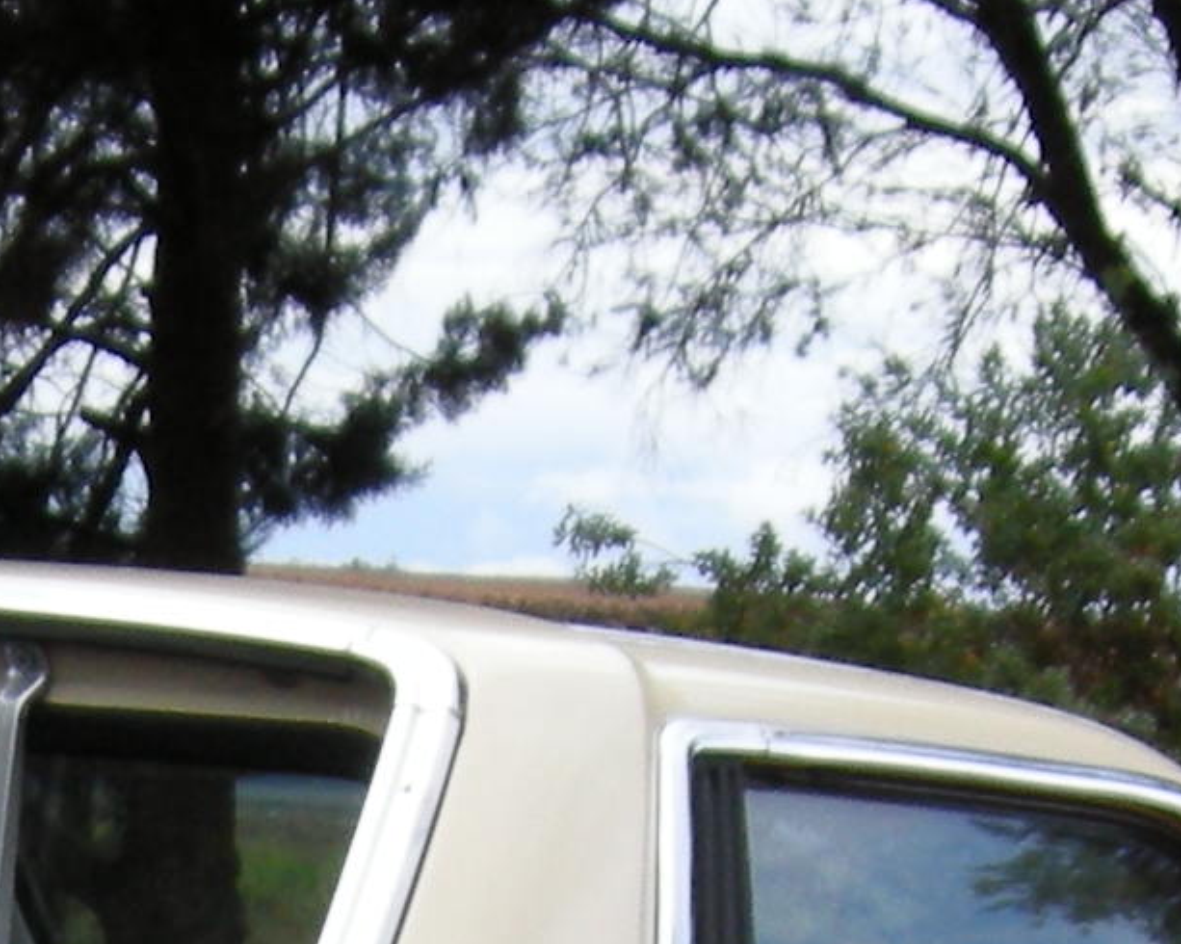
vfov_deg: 6.4
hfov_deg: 8.6
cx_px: -166
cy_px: 2653
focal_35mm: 223
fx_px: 7792
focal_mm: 7.5
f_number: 3.8
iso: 64
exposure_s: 1/113
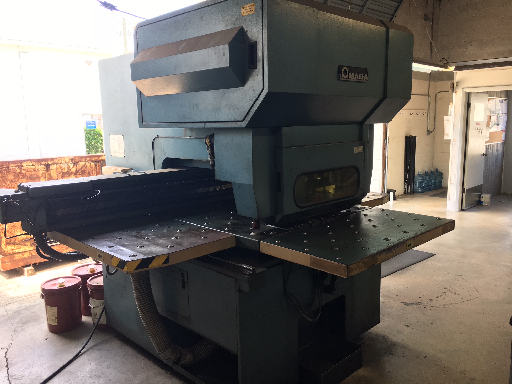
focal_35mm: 29
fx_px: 429
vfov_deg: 48.2
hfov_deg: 61.7
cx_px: 256
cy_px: 192
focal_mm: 4.15
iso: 32
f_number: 2.2
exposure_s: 1/120
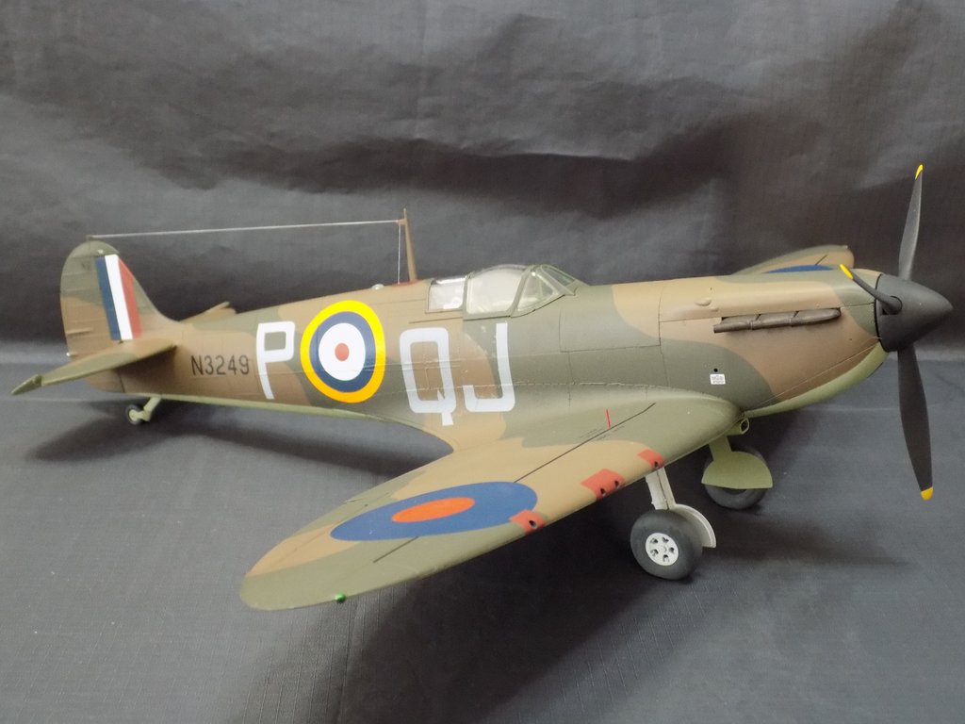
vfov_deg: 28.0
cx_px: 482
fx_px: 1450
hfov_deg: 36.8
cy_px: 362
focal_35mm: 52
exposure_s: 1/15
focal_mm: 9.3
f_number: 3.9
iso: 400
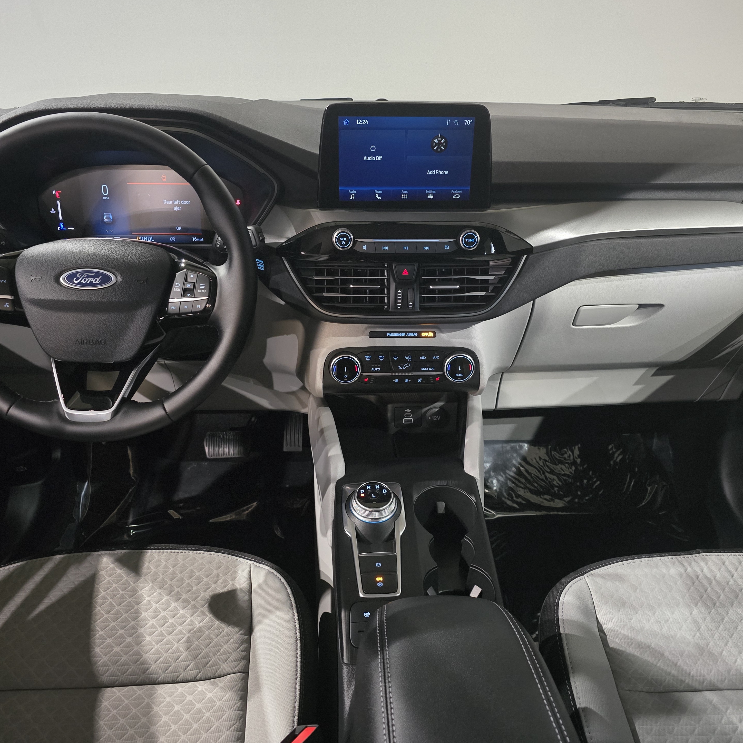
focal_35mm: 28
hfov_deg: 57.3
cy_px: 365
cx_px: 363
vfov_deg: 57.3
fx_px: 680
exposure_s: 1/17
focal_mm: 6.3
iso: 1250
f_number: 1.7
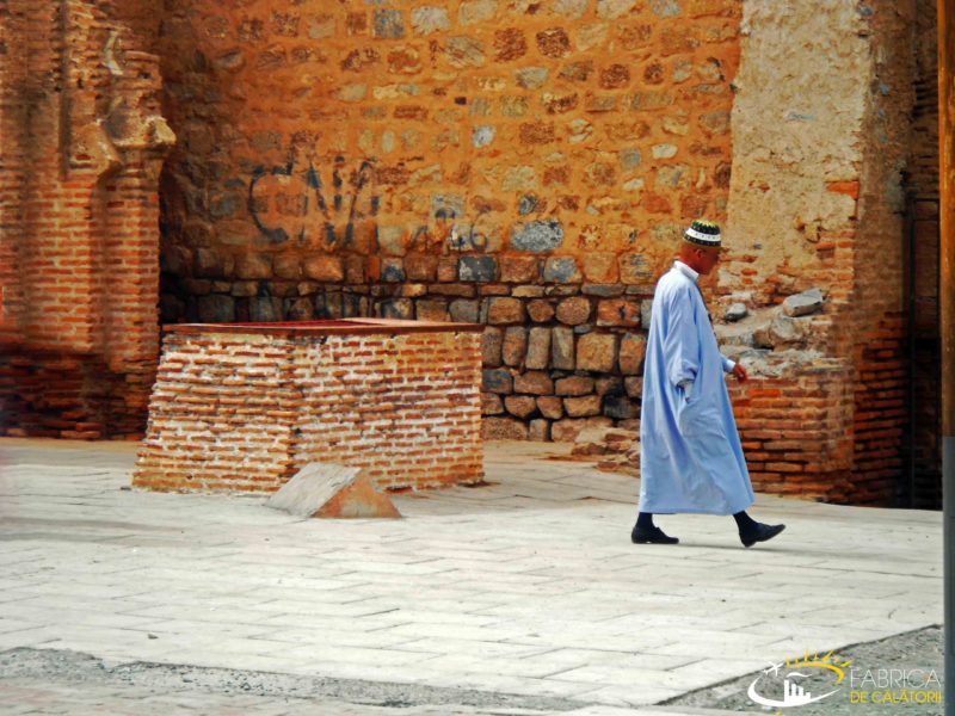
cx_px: 478
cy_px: 358
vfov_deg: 11.4
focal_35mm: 130
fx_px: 3586
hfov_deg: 15.2
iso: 80
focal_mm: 23
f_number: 6.5
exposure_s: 1/125
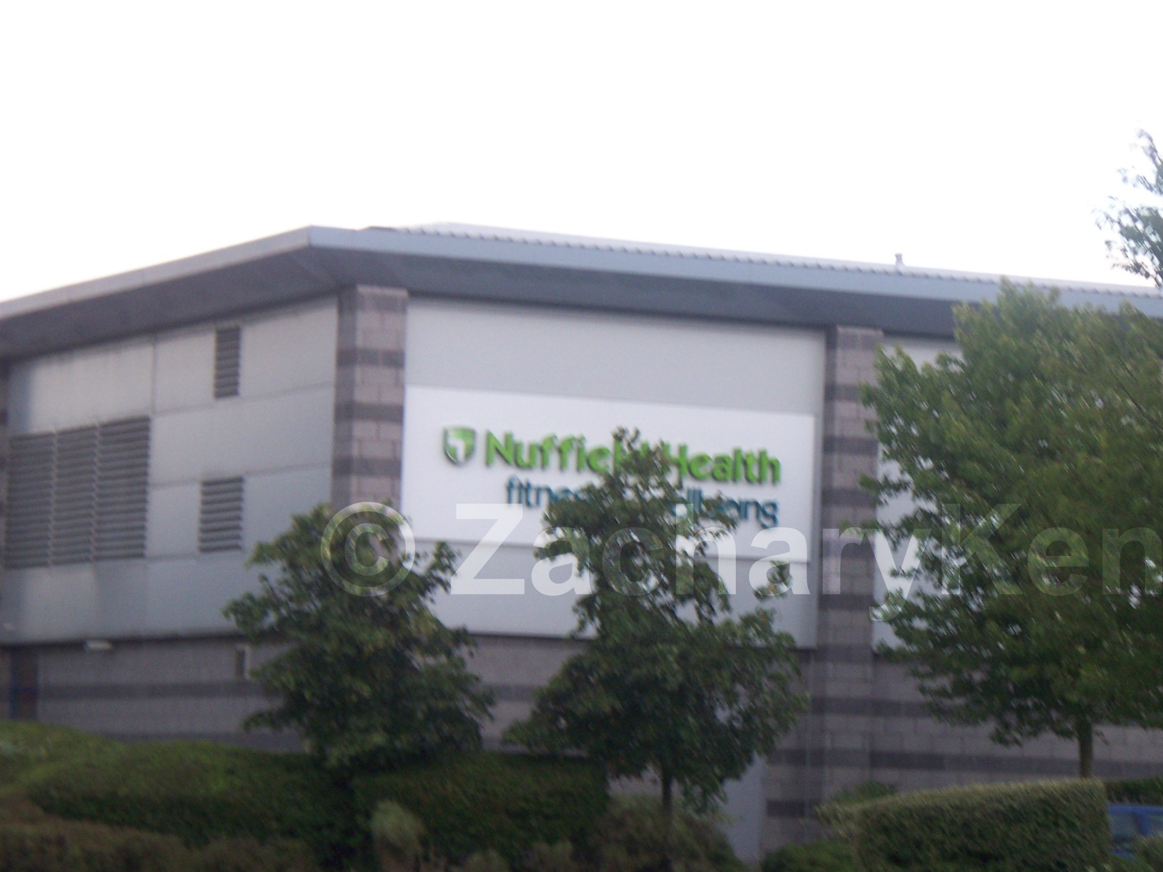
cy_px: 407
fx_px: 5107
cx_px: 767
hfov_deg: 13.0
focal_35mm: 152
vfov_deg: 9.8
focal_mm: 22.05
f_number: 3.8
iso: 100
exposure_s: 1/100
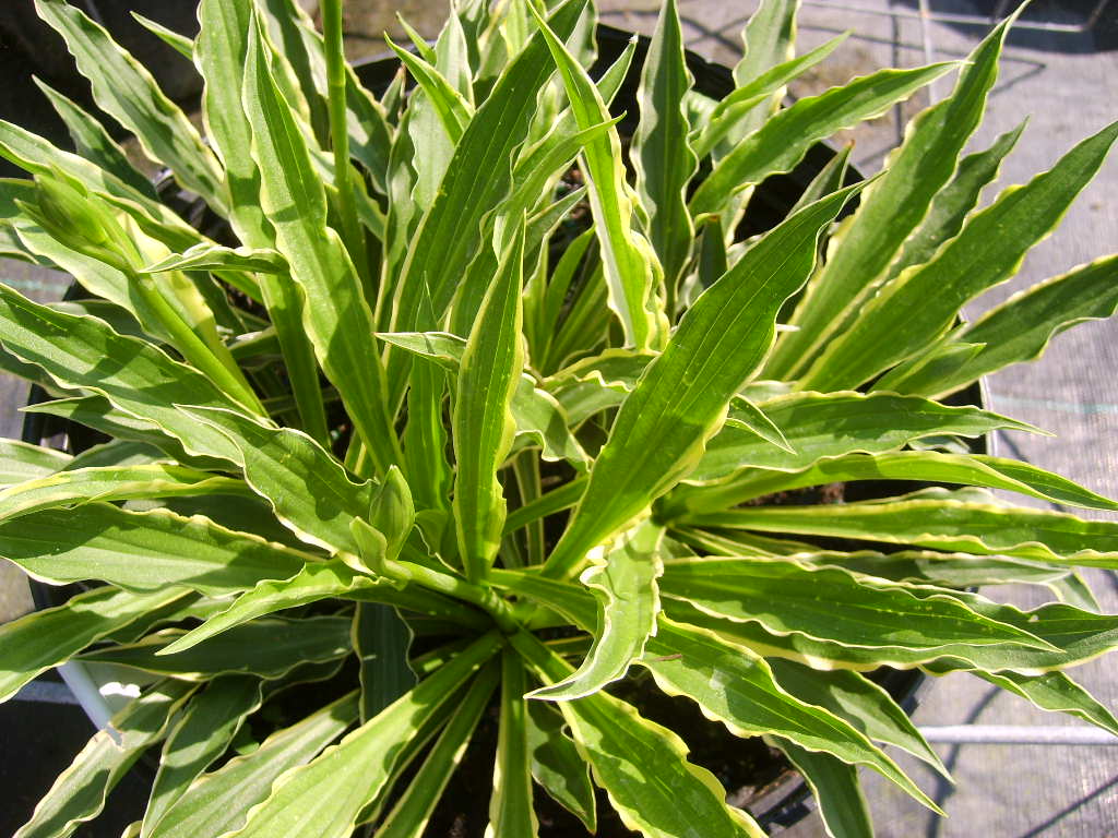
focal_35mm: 35
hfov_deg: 52.6
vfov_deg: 40.7
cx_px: 559
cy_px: 419
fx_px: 1130
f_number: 2.8
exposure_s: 1/250
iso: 50
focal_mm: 5.8
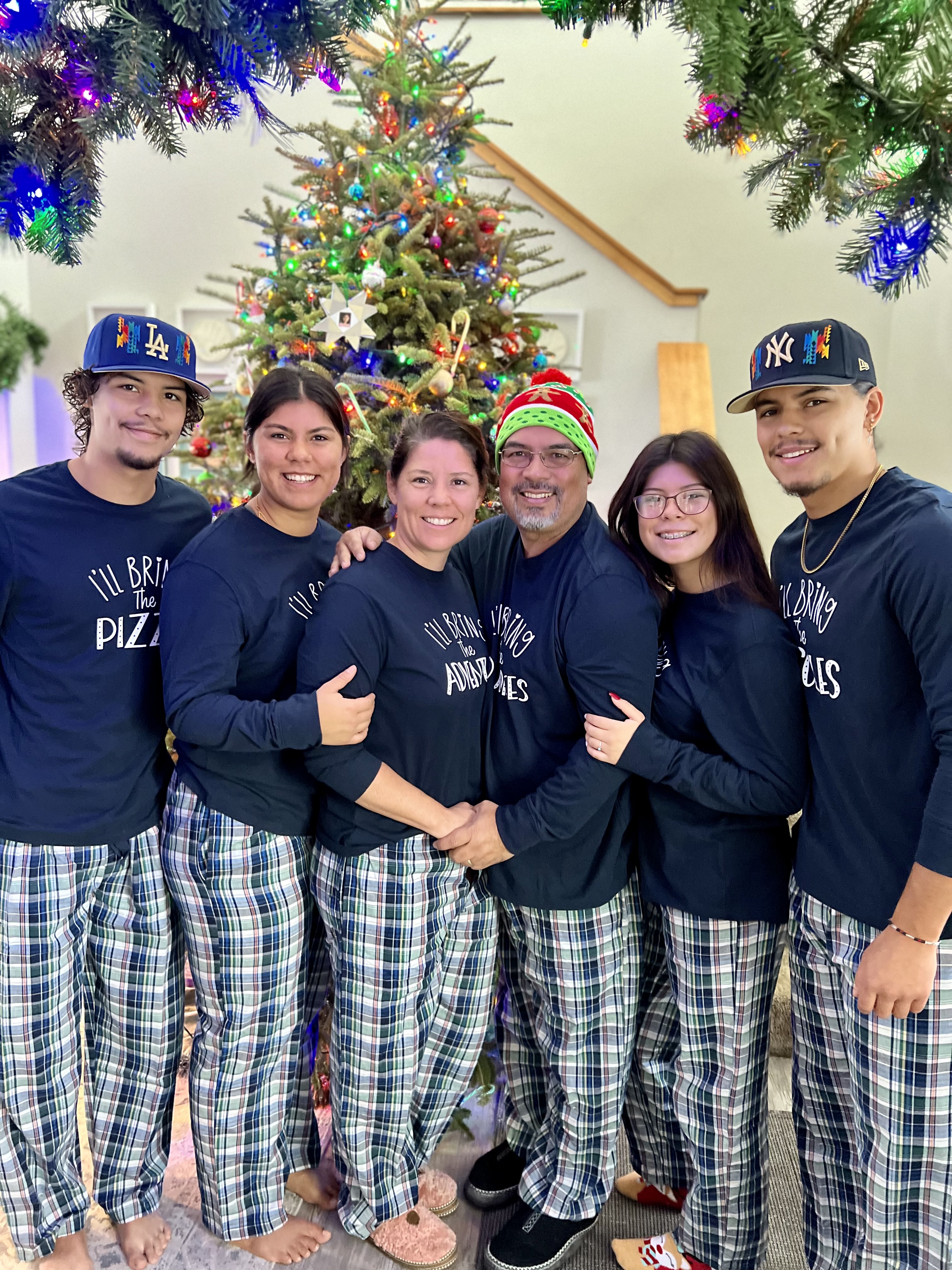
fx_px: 953
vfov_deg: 67.3
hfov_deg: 53.1
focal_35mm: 26
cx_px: 476
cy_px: 635
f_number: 1.5
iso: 640
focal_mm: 5.7
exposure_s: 1/30
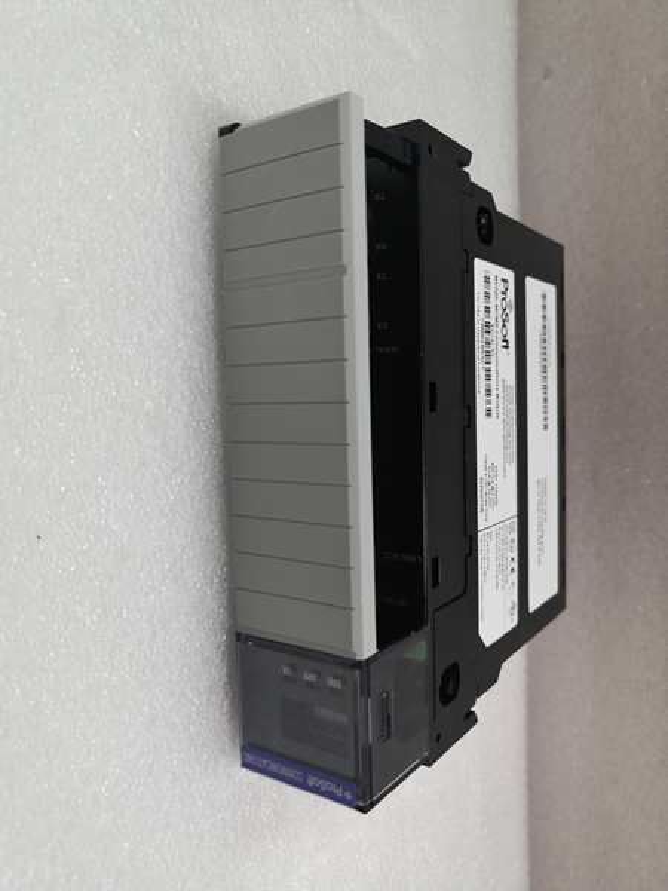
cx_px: 334
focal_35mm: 27
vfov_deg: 65.3
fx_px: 695
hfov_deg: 51.4
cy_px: 446
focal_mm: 3.95
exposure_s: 1/60
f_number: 1.8
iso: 125
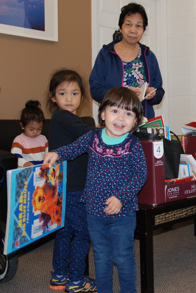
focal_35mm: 33
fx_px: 269
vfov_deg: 57.2
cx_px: 98
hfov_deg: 40.1
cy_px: 146
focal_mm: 22
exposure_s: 1/60
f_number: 3.8
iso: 200
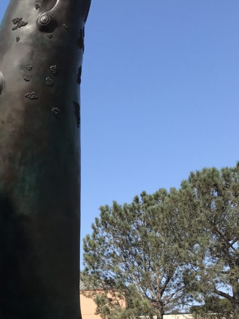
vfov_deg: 31.3
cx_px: 8
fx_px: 562
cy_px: 222
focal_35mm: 61
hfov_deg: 23.2
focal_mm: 3.99
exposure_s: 1/1546
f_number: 1.8
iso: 20
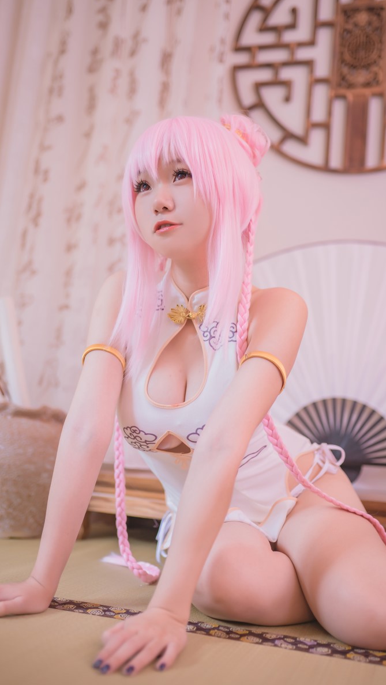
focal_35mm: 37
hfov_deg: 32.0
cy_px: 340
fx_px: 673
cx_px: 203
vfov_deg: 54.0
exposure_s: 1/100
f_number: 1.8
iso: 500
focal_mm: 35
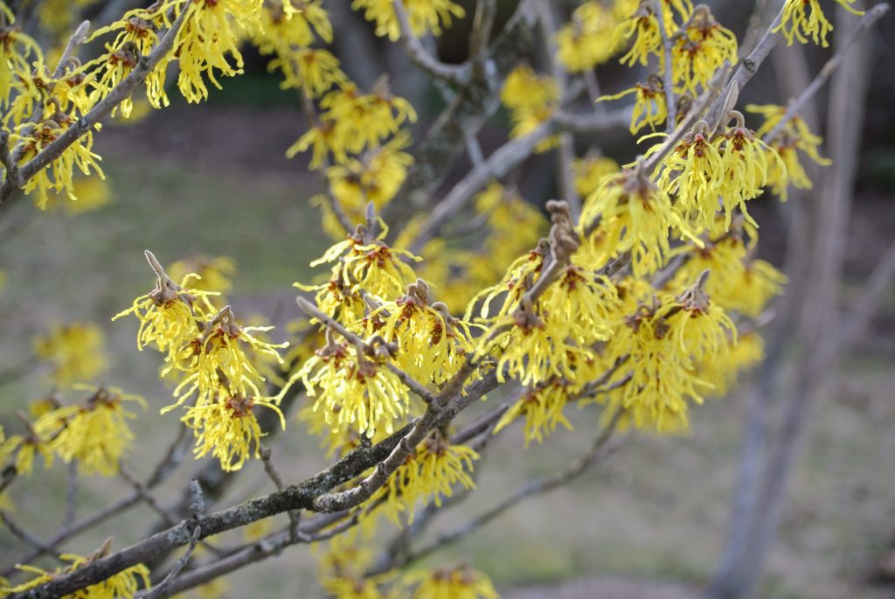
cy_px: 300
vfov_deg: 16.9
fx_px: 2016
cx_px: 448
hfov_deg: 25.0
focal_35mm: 81
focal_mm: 30
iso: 100
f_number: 3.8
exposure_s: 1/200
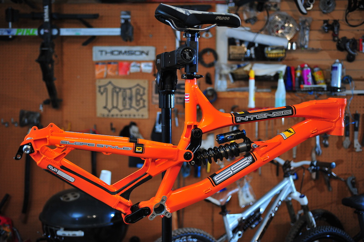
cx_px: 182
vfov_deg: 29.8
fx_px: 455
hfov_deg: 43.6
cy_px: 121
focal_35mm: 45
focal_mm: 45
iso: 1000
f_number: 2.8
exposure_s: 1/100
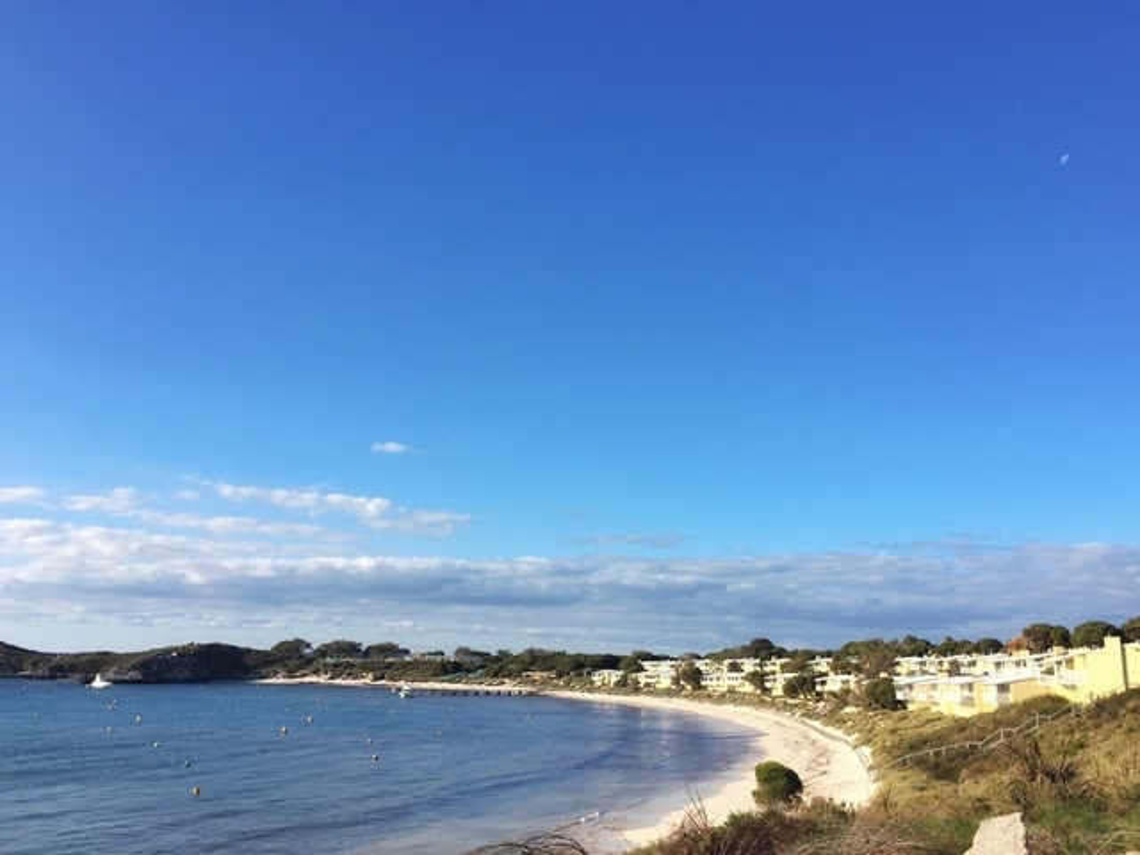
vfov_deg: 48.2
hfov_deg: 61.7
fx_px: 955
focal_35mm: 29
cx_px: 570
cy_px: 428
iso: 32
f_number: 2.2
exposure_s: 1/2198
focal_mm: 4.15
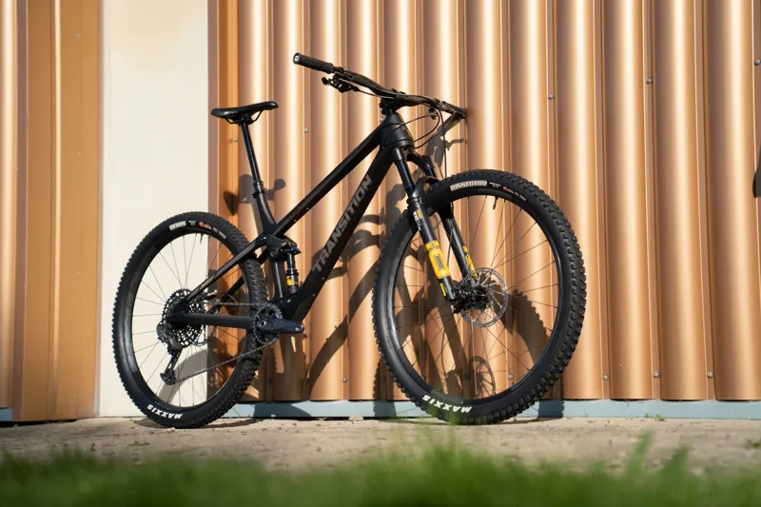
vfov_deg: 19.4
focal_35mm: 70
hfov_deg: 28.8
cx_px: 380
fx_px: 1479
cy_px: 254
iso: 200
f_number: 2.8
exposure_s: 1/4000
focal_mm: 70
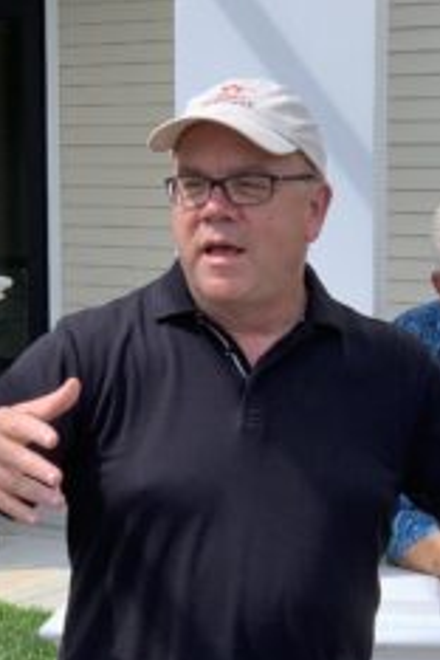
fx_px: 2035
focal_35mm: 111
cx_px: 147
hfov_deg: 12.3
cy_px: 389
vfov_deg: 18.4
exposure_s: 1/461
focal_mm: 6
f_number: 2.4
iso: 16
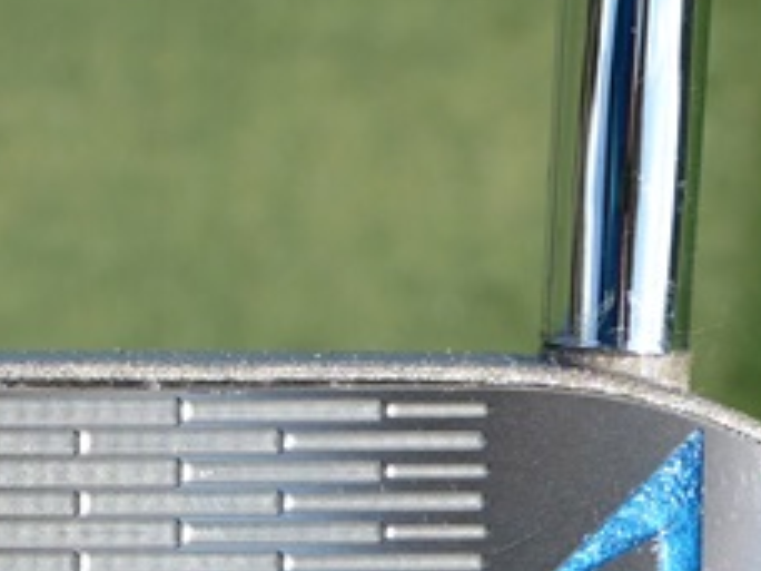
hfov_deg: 10.3
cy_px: 521
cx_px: 47
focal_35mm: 191
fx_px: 4199
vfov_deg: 7.8
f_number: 4.4
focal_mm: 11.7
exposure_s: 1/250
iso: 80
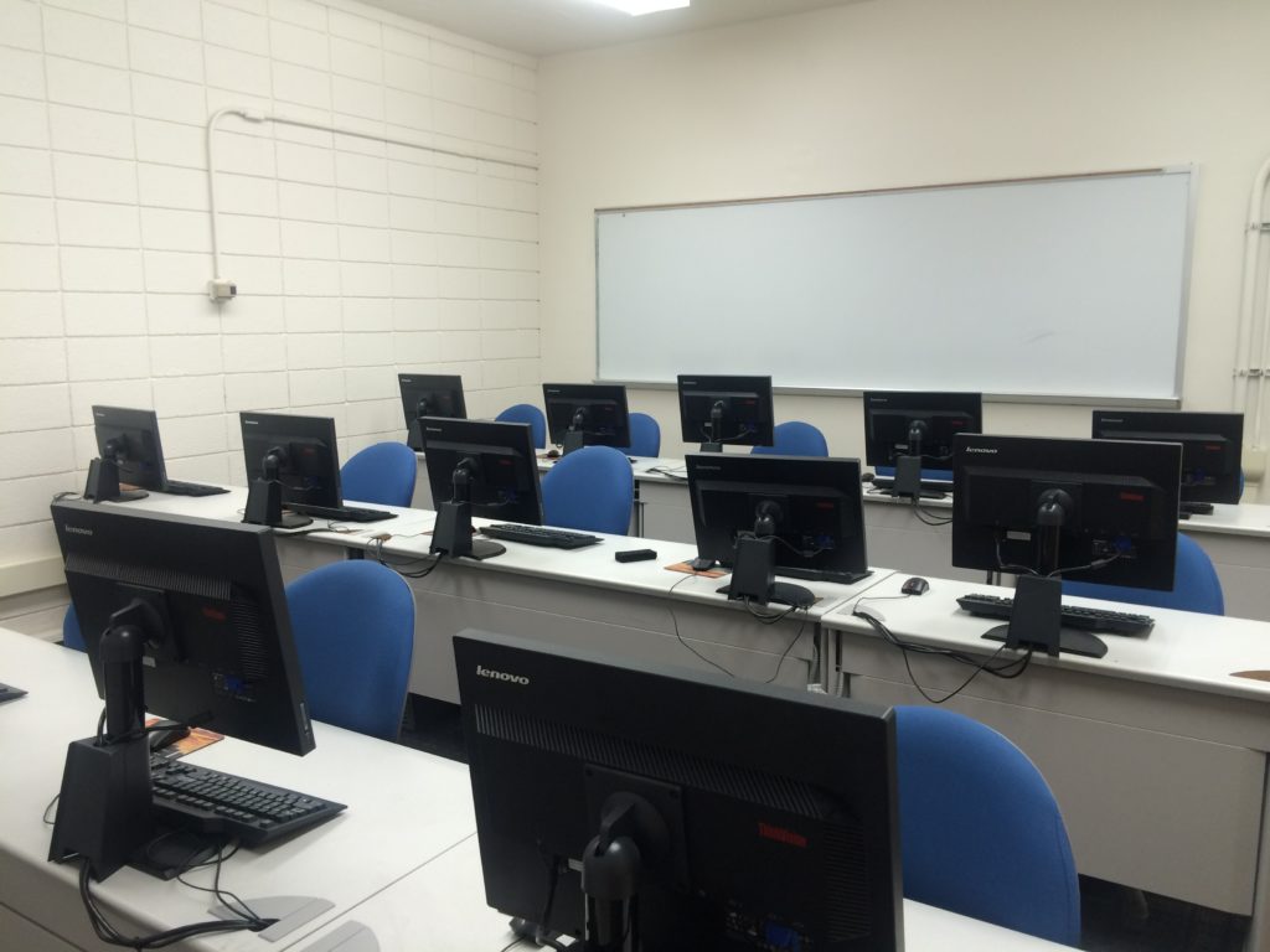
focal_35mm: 29
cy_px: 476
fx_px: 1064
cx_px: 635
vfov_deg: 48.2
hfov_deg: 61.7
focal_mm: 4.15
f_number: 2.2
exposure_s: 1/30
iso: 50
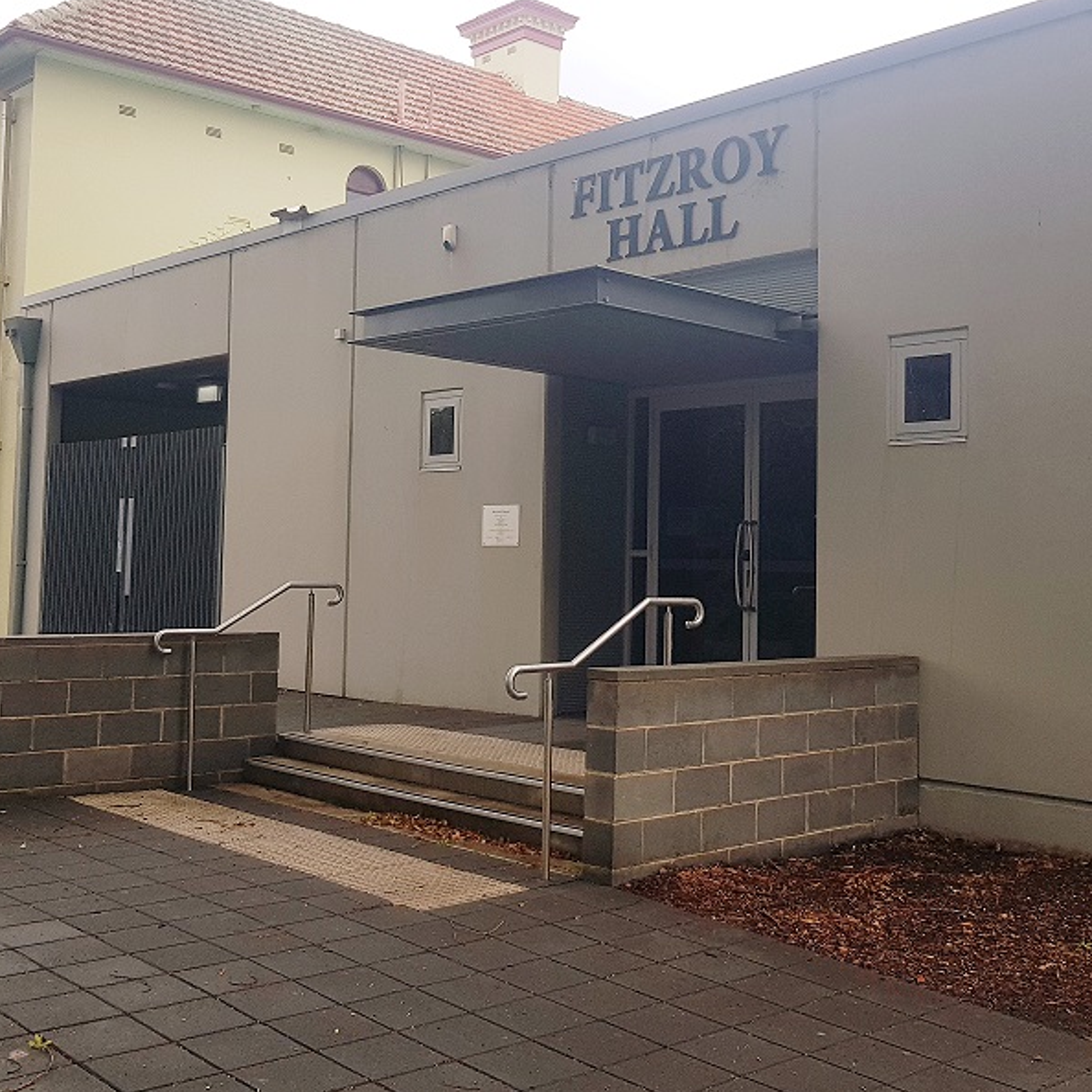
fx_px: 1392
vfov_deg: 42.8
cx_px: 586
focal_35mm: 39
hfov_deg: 42.8
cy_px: 489
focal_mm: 4.2
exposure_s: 1/335
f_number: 1.7
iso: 40
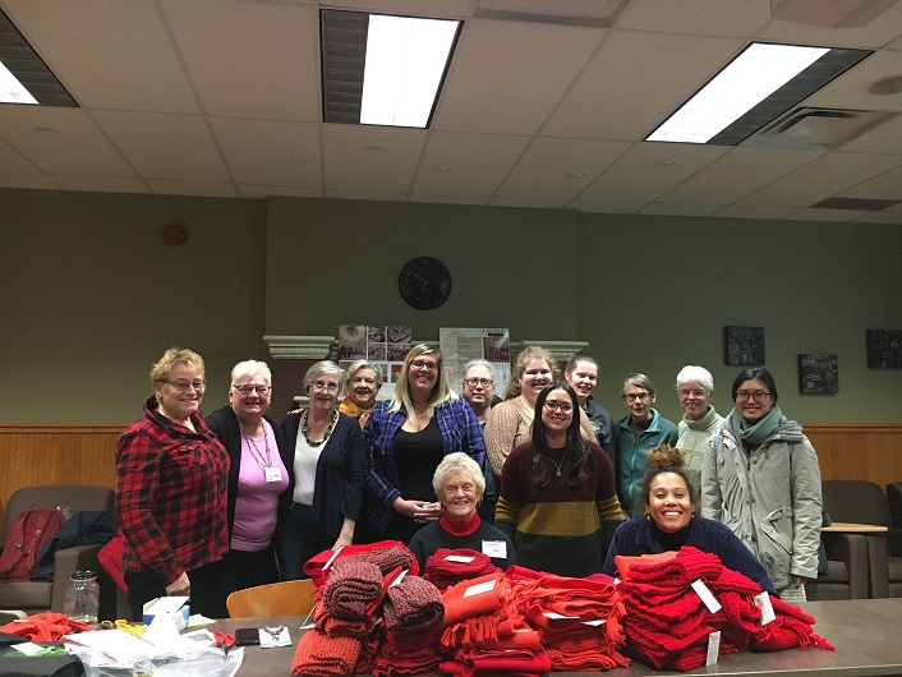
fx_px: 756
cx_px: 451
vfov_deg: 48.3
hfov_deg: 61.6
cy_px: 338
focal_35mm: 29
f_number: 2.2
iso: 200
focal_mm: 4.15
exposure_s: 1/30
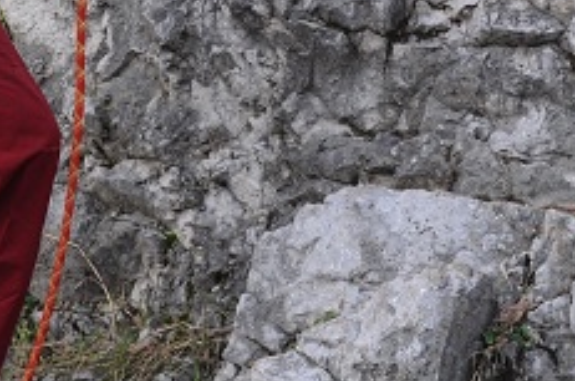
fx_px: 1450
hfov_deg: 21.7
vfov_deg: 14.1
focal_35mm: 91
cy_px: -179
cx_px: 5
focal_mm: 20
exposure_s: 1/80
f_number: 8
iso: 200
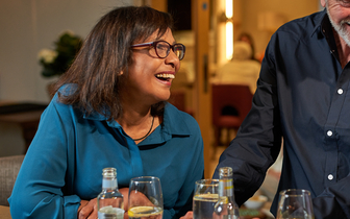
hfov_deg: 22.4
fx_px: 868
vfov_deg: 14.4
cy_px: 112
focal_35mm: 91
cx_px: 287
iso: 200
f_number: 1.7
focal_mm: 50
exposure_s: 1/100
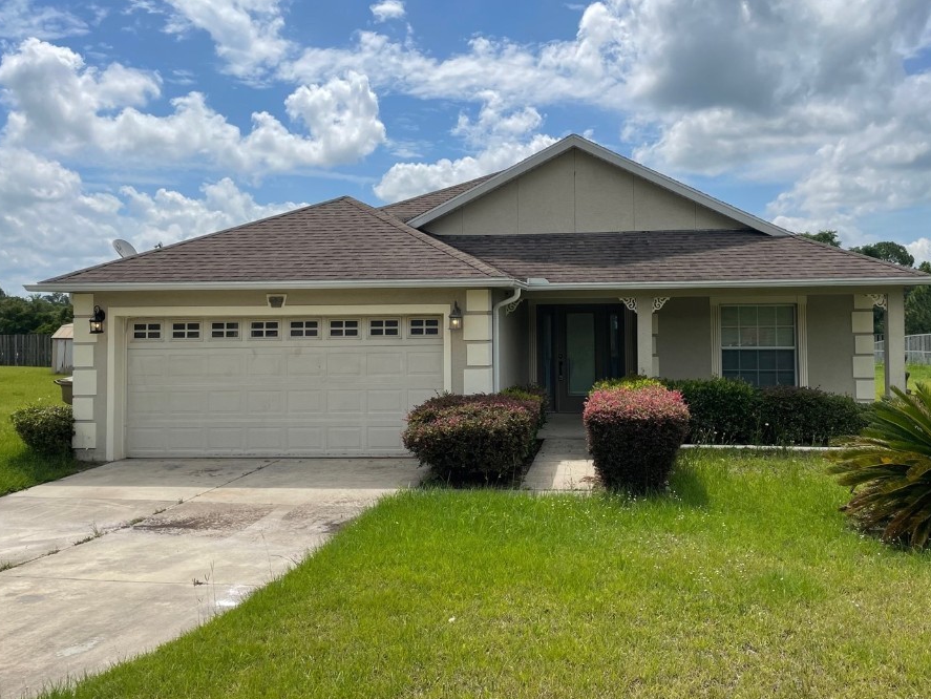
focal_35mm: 30
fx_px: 807
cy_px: 301
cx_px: 525
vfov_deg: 46.7
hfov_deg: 59.7
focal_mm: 4.2
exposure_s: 1/6897
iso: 32
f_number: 1.6
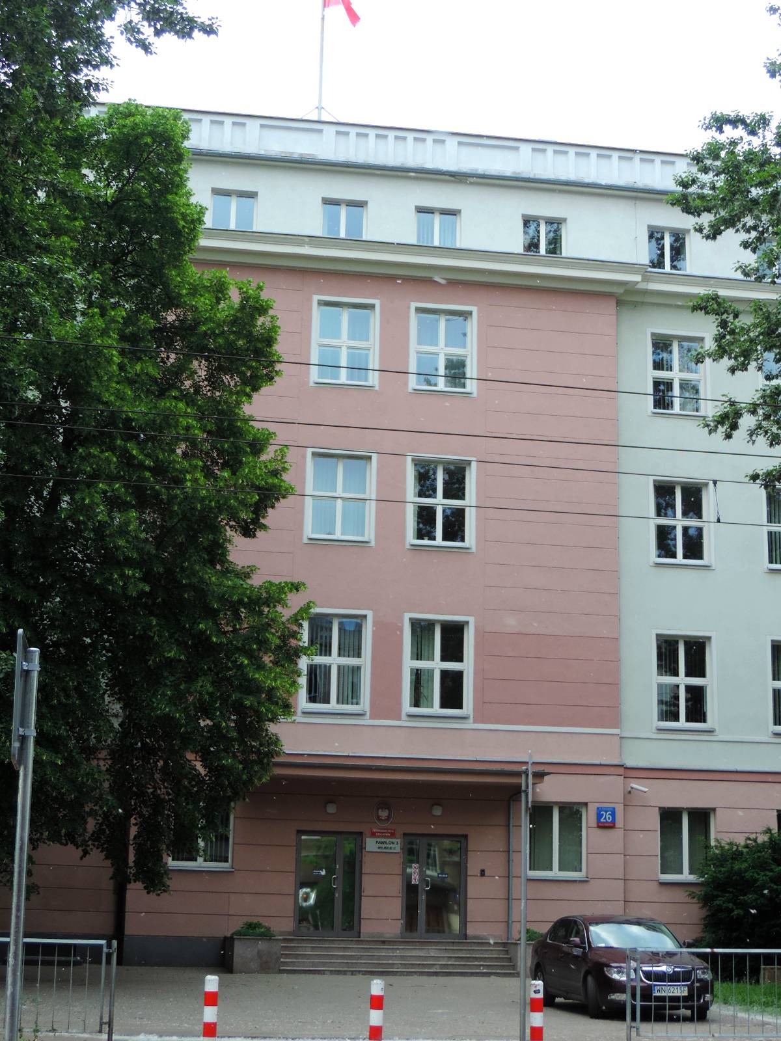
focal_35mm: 55
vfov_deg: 34.9
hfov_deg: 26.6
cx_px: 390
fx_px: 1655
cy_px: 520
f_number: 3.7
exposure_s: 1/100
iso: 80
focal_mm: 9.8
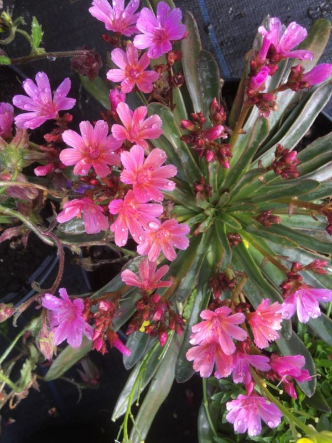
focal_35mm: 29
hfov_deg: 48.2
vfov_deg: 61.7
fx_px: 371
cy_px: 222
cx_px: 166
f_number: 2.2
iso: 25
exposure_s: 1/409
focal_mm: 4.15
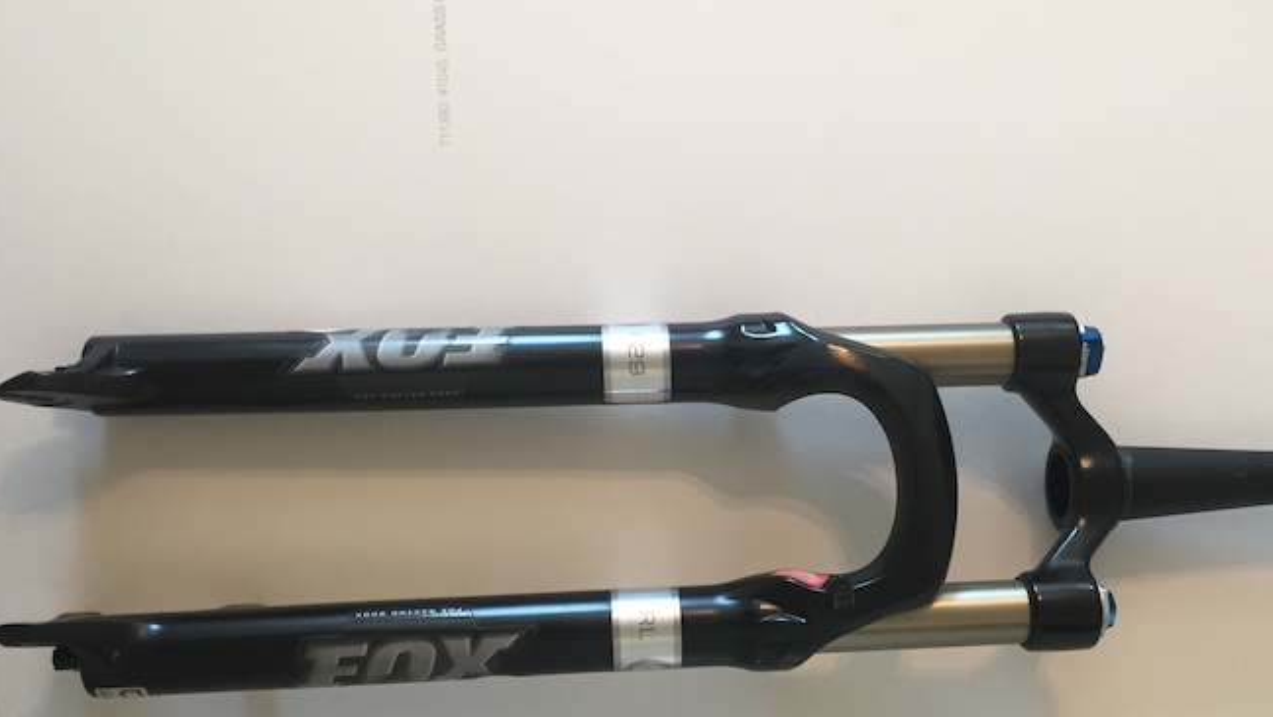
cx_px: 745
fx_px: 1317
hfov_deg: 51.3
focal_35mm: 39
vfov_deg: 30.2
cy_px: 491
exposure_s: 1/30
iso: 64
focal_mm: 4.15
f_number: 2.2
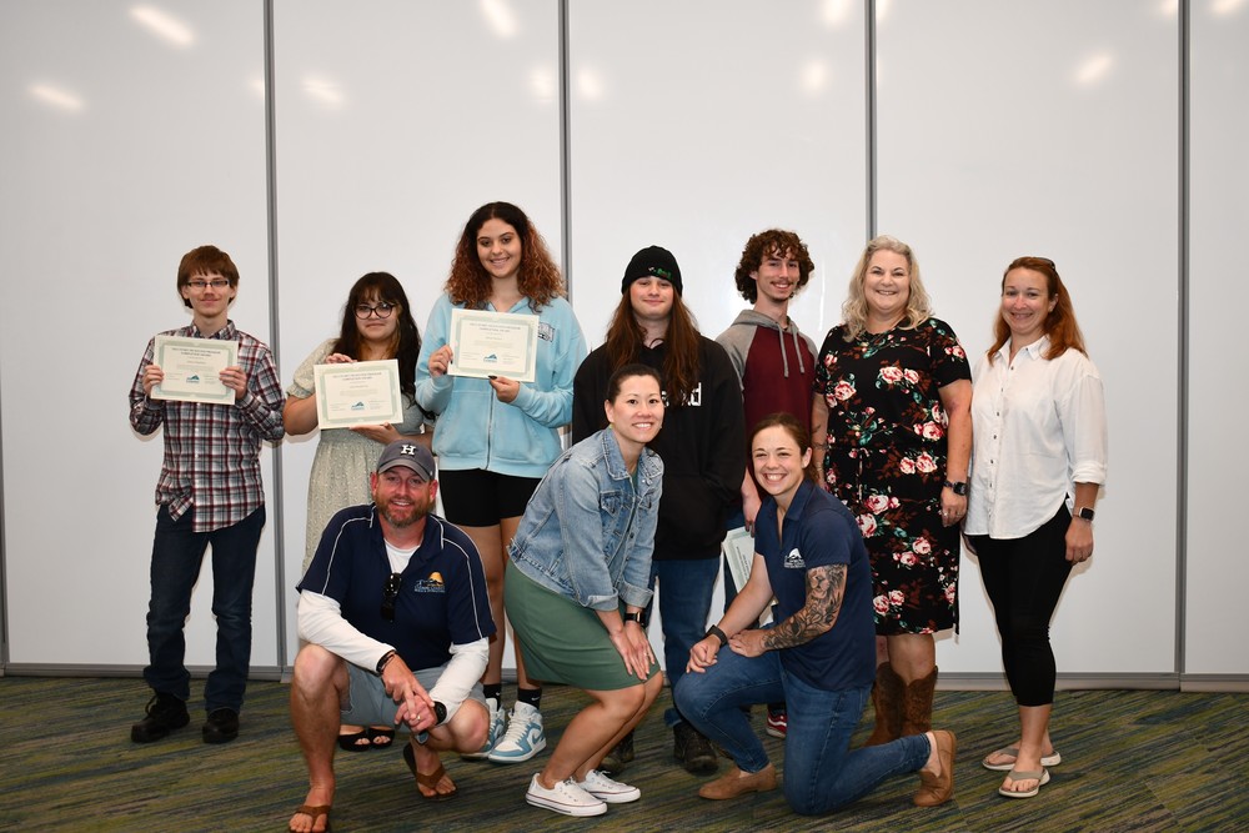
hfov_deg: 45.4
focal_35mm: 43
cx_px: 624
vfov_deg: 31.2
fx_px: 1492
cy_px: 416
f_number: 4.2
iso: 560
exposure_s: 1/60
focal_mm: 29
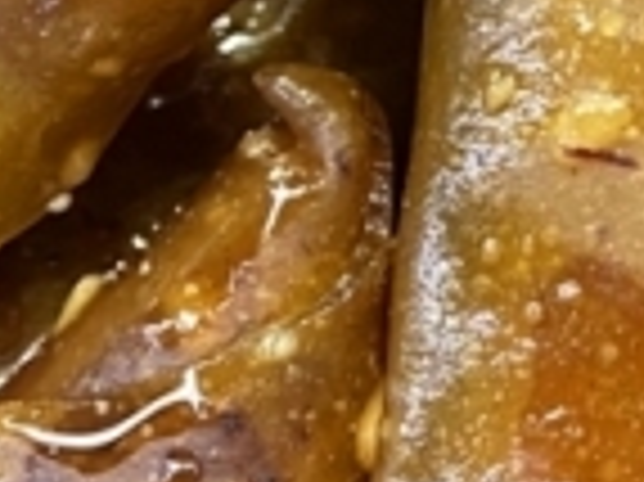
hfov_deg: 10.3
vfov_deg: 8.1
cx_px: 1229
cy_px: -313
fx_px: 3309
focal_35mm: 178
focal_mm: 4.25
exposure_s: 1/50
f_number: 1.8
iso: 80
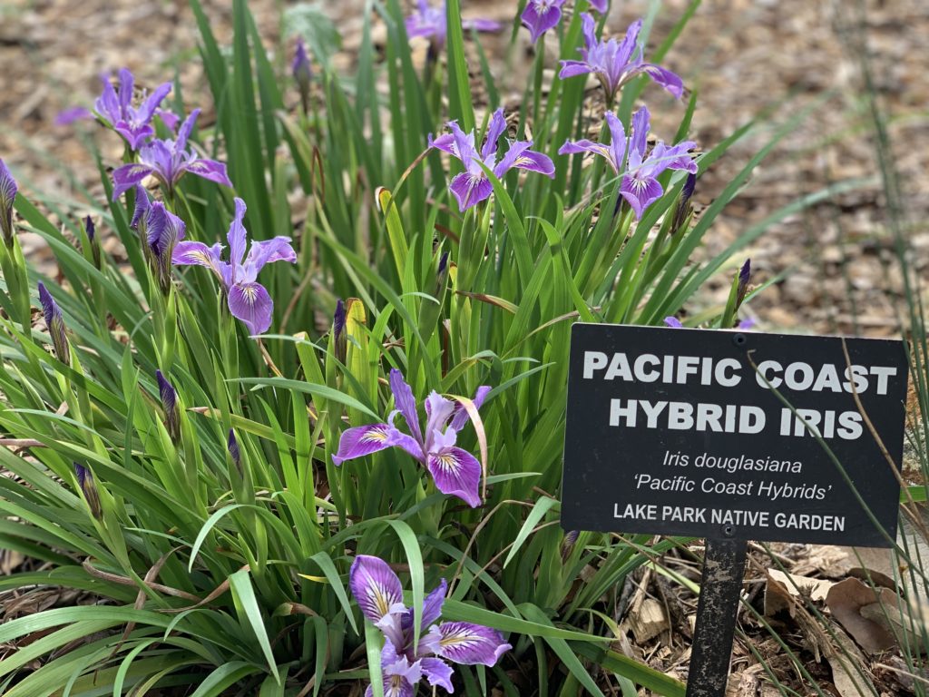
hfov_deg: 36.8
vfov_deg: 28.0
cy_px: 348
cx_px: 464
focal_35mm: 52
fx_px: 1396
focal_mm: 6
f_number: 2.4
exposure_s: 1/122
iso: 25
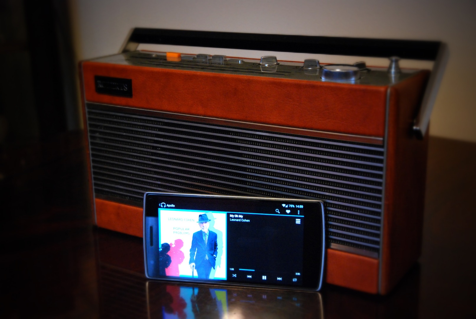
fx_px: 695
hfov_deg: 37.8
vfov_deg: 25.8
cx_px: 238
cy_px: 160
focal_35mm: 52
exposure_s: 1/8
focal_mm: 35
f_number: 4.8
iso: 1600
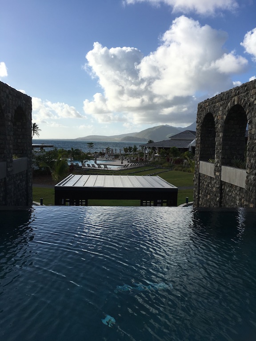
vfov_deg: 61.7
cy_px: 170
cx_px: 128
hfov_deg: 48.2
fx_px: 286
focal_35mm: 29
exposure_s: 1/2564
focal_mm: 4.15
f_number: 2.2
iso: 25
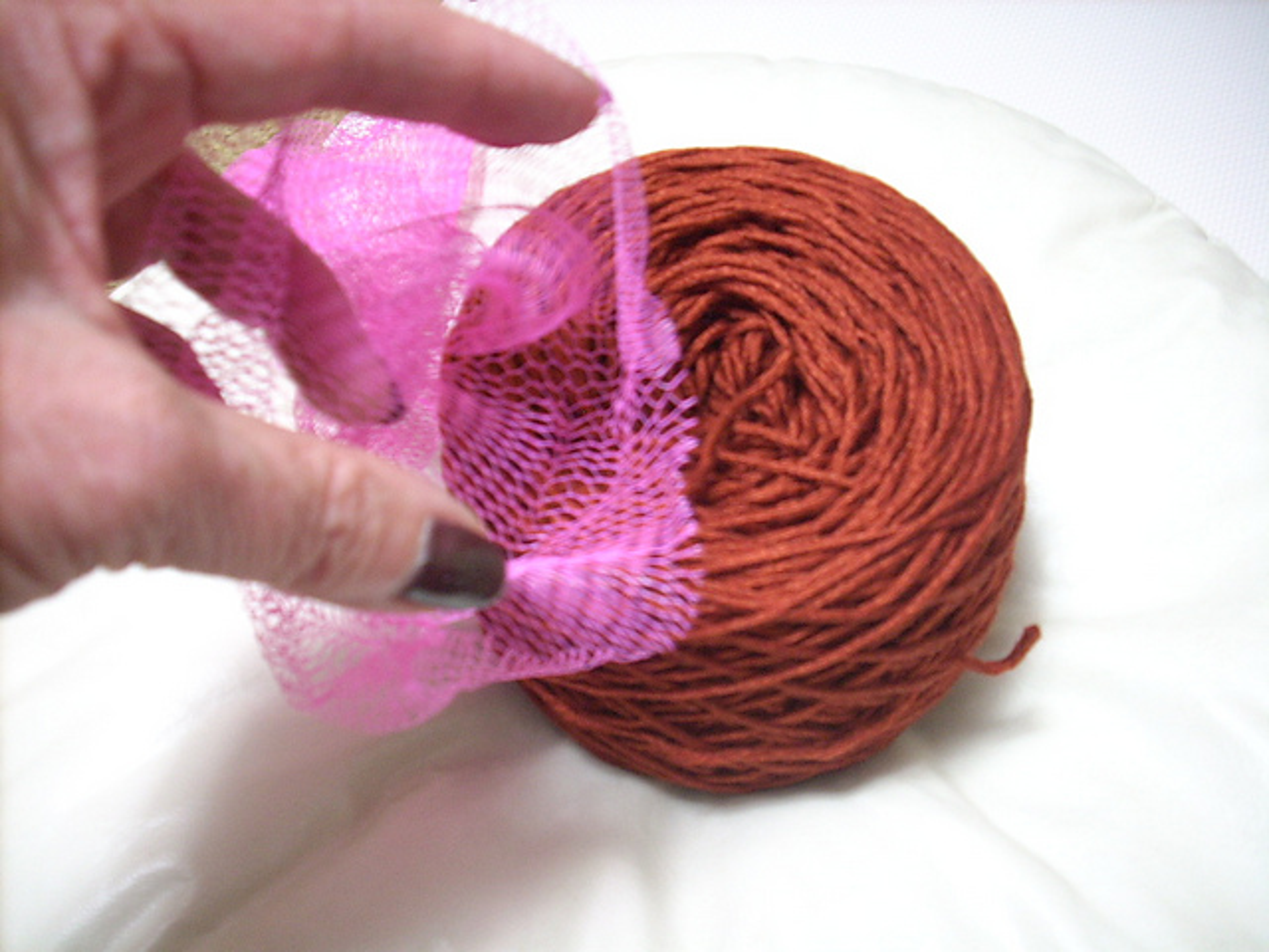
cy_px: 476
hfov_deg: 50.1
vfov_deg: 38.7
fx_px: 1356
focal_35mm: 37
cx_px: 634
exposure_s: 1/4.2
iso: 200
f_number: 2.8
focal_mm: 6.2
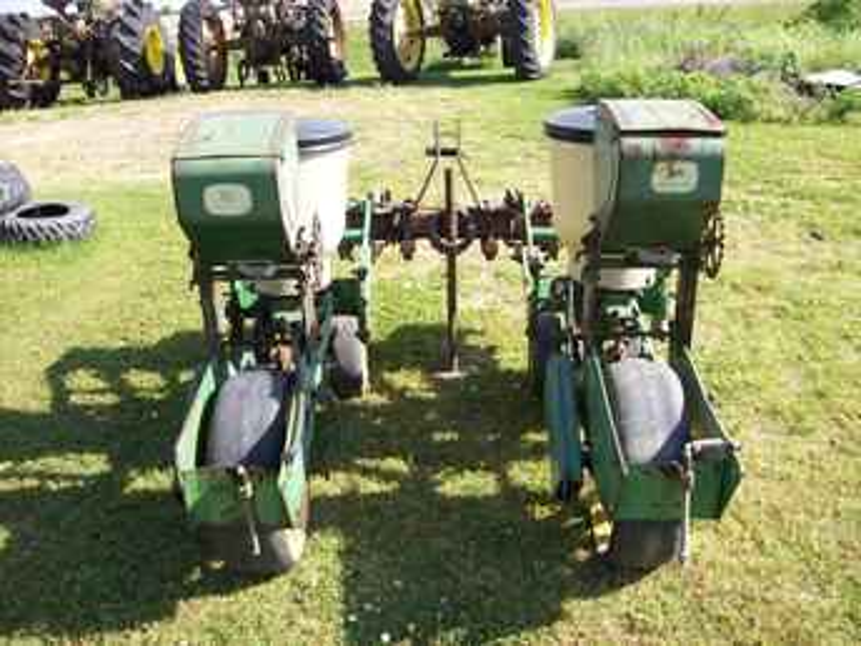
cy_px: 323
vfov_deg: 39.7
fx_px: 895
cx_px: 430
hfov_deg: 51.4
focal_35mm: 36
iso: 80
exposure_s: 1/459
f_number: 2.7
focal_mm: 6
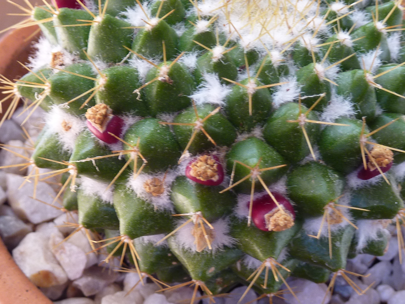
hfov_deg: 22.5
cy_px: 152
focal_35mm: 87
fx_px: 1018
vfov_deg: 17.0
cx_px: 202
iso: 125
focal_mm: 7.9
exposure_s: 1/30
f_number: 3.8
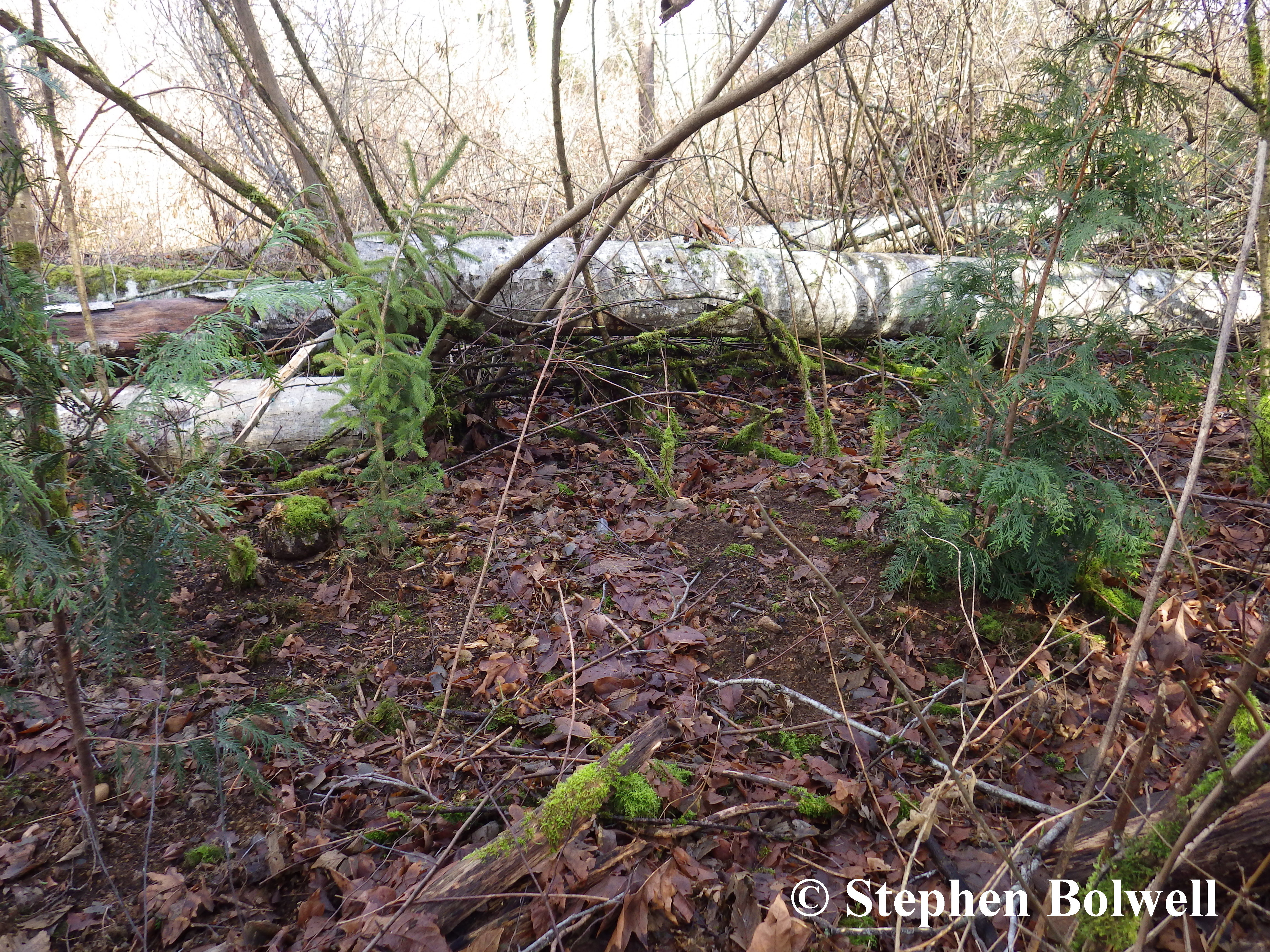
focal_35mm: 25
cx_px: 635
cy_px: 476
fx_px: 917
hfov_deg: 69.4
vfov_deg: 54.9
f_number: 2.8
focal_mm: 4.5
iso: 125
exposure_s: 1/100
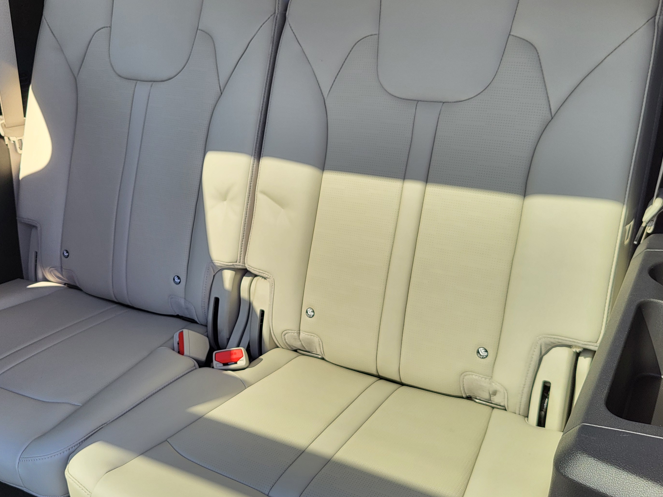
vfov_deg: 37.7
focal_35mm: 38
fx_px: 728
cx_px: 247
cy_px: 239
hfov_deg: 48.5
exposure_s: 1/127
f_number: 1.8
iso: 40
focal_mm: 5.4
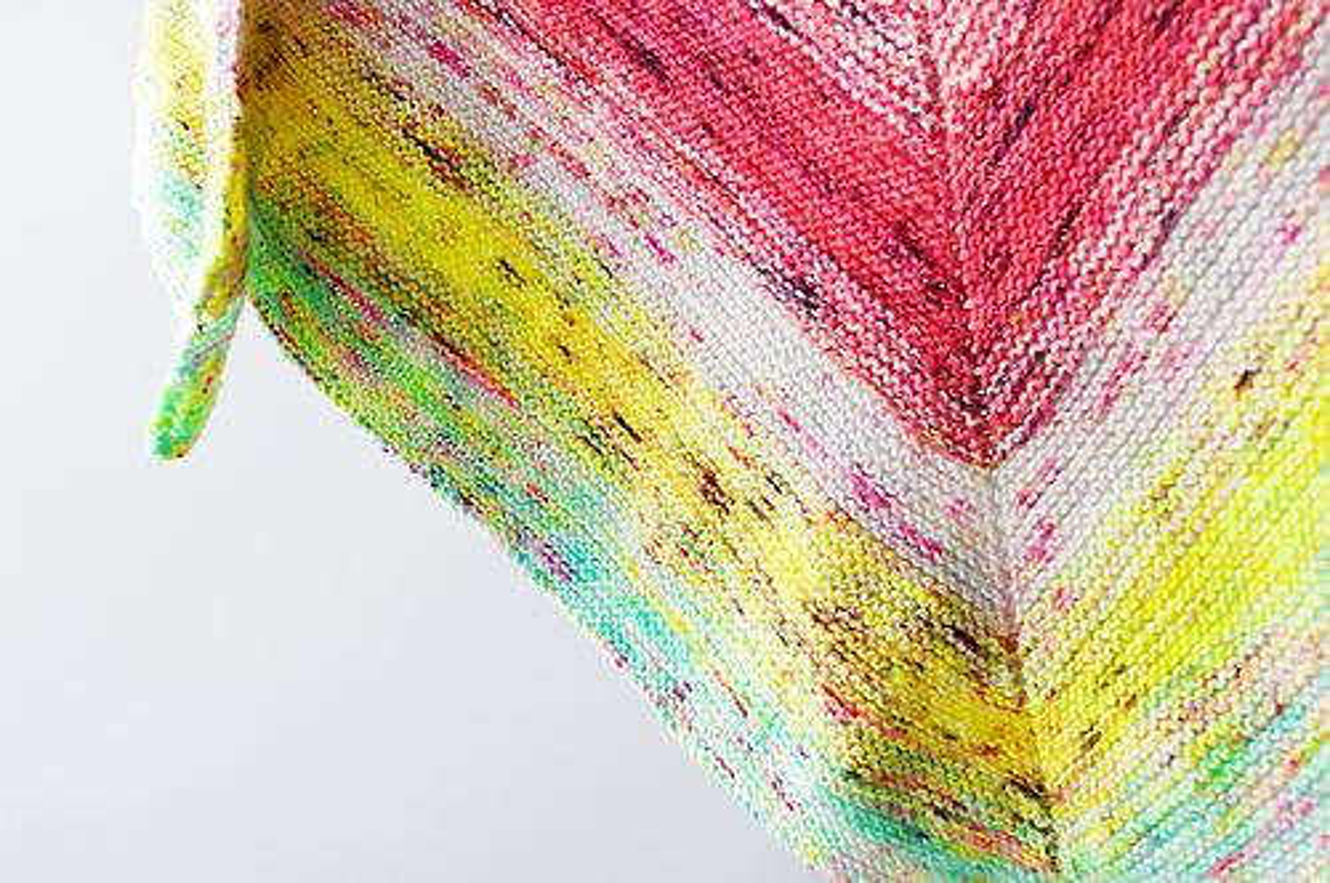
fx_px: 1439
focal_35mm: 39
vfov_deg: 34.1
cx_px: 665
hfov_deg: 49.6
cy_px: 442
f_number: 5.6
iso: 320
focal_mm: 26
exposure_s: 1/125
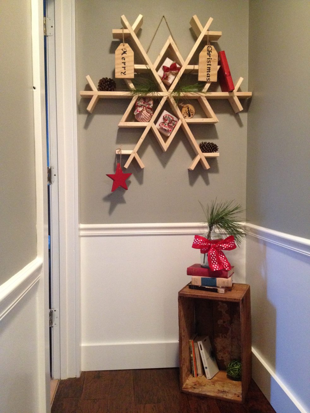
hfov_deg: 40.7
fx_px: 418
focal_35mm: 35
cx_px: 155
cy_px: 206
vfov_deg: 52.6
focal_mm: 4.28
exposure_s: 1/17
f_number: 2.4
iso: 400
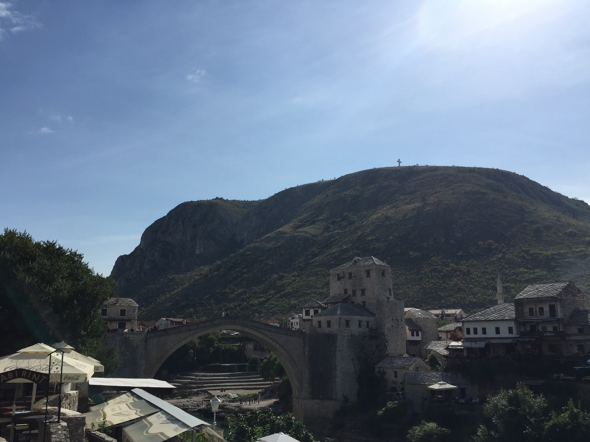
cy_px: 221
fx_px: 494
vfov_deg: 48.2
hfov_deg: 61.7
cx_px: 295
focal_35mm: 29
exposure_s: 1/4950
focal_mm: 4.15
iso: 32
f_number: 2.2
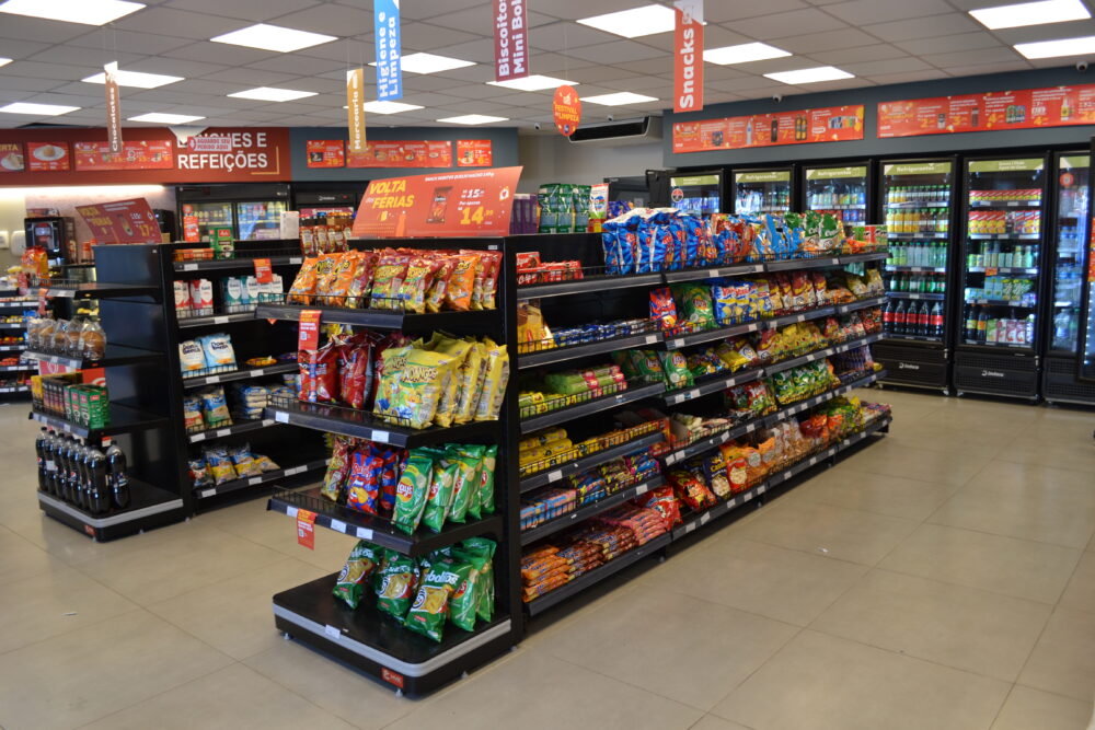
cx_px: 548
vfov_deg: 47.9
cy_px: 365
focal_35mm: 27
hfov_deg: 67.4
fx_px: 821
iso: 400
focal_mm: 18
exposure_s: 1/80
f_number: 4.5
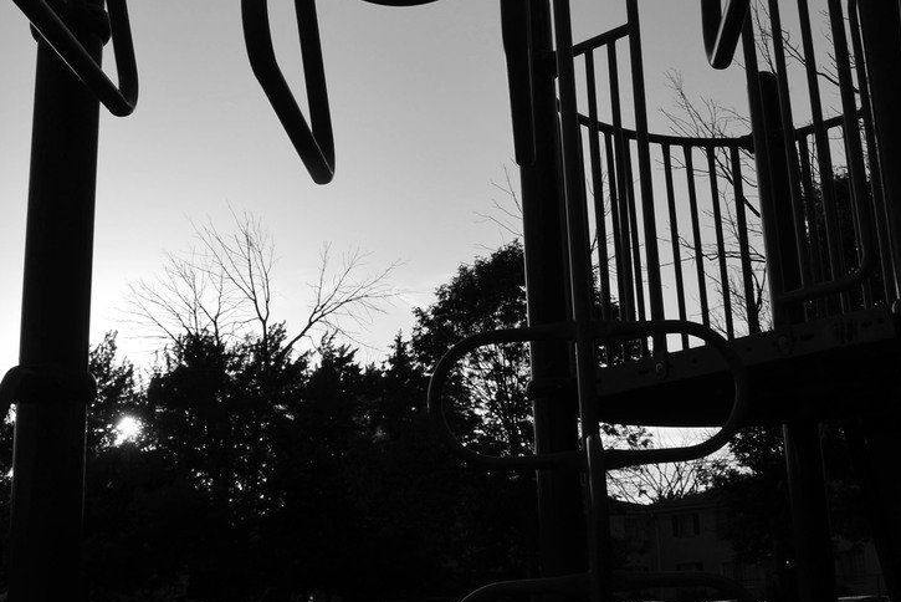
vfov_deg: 25.7
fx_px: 1302
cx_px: 481
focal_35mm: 52
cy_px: 140
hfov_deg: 38.2
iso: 110
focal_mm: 18
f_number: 11
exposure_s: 1/125
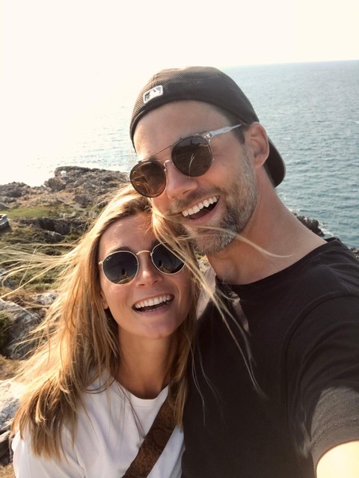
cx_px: 180
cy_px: 239
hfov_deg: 44.2
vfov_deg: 56.8
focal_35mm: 32
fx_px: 442
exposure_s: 1/410
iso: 25
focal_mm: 2.87
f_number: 2.2
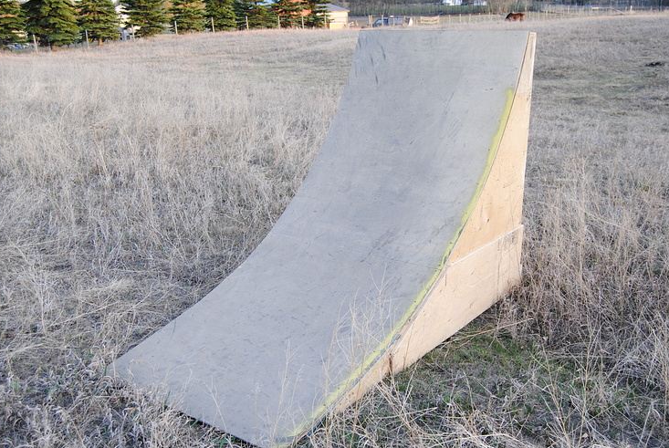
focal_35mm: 36
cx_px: 337
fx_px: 670
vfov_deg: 37.0
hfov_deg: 53.1
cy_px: 243
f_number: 5
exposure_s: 1/100
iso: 200
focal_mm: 22
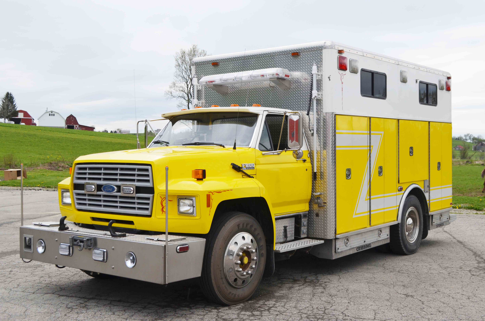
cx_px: 242
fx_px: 605
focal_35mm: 45
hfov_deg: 43.7
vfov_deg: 29.7
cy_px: 160
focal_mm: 30
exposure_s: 1/200
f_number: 7.1
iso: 200
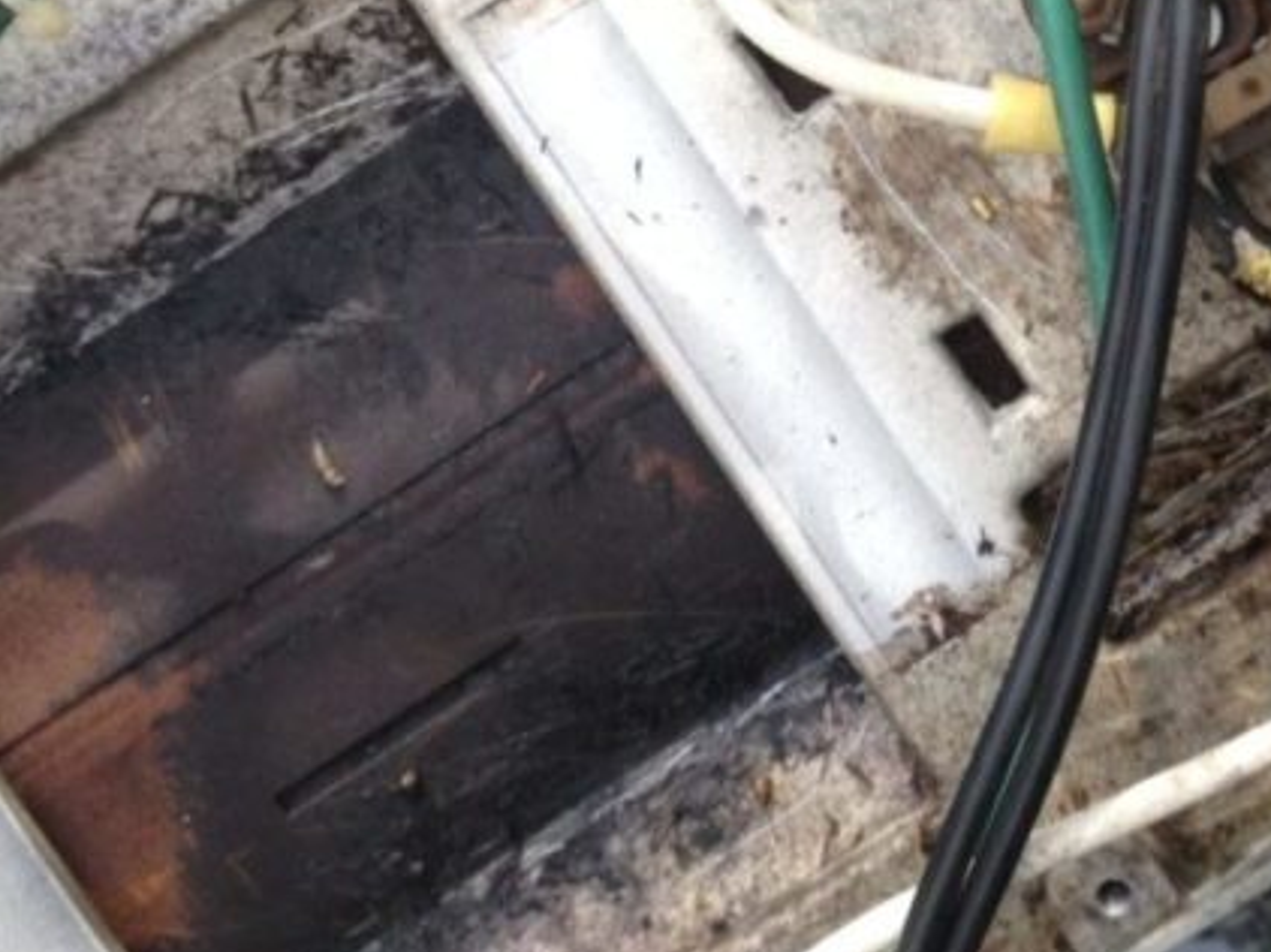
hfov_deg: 22.6
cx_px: 1057
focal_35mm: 85
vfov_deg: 17.1
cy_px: 104
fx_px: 3119
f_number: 2.4
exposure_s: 1/258
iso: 50
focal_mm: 4.28
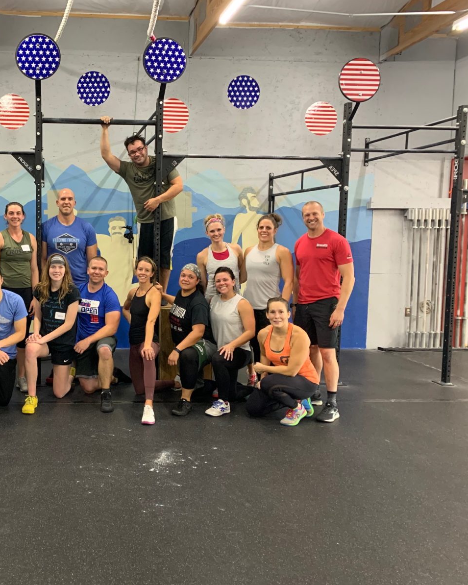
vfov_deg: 52.8
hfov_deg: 41.4
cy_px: 292
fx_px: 589
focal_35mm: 34
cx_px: 92
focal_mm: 4.25
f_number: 1.8
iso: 400
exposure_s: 1/40
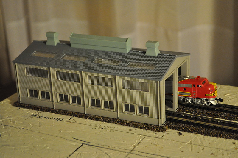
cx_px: 119
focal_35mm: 82
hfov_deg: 24.6
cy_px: 79
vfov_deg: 16.5
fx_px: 545
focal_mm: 55
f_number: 5.6
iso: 3200
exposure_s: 1/50
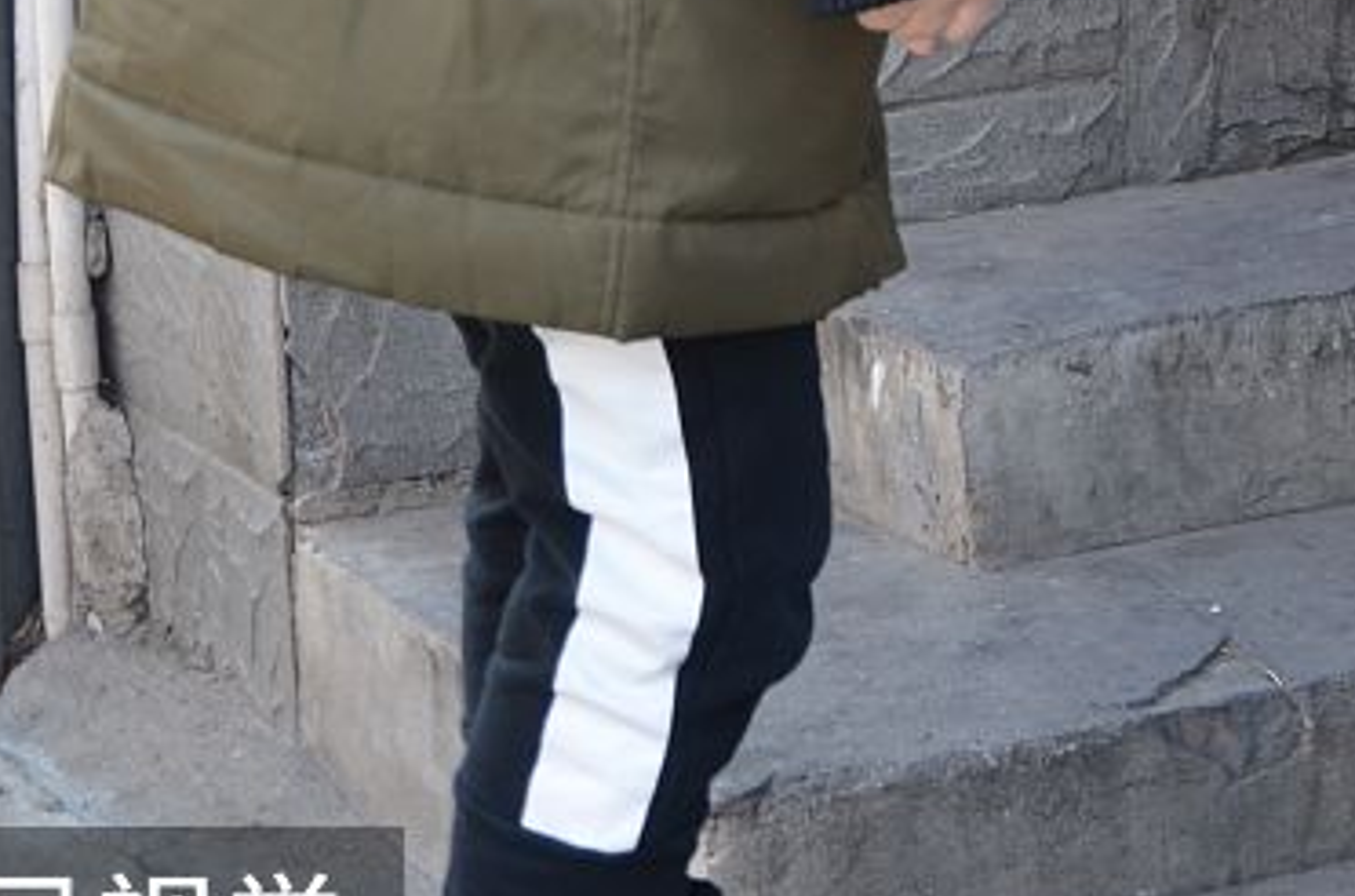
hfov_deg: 12.7
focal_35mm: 155
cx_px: 1967
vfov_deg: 8.6
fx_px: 5819
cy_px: -417
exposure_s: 1/125
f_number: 5.6
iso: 200
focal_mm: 32
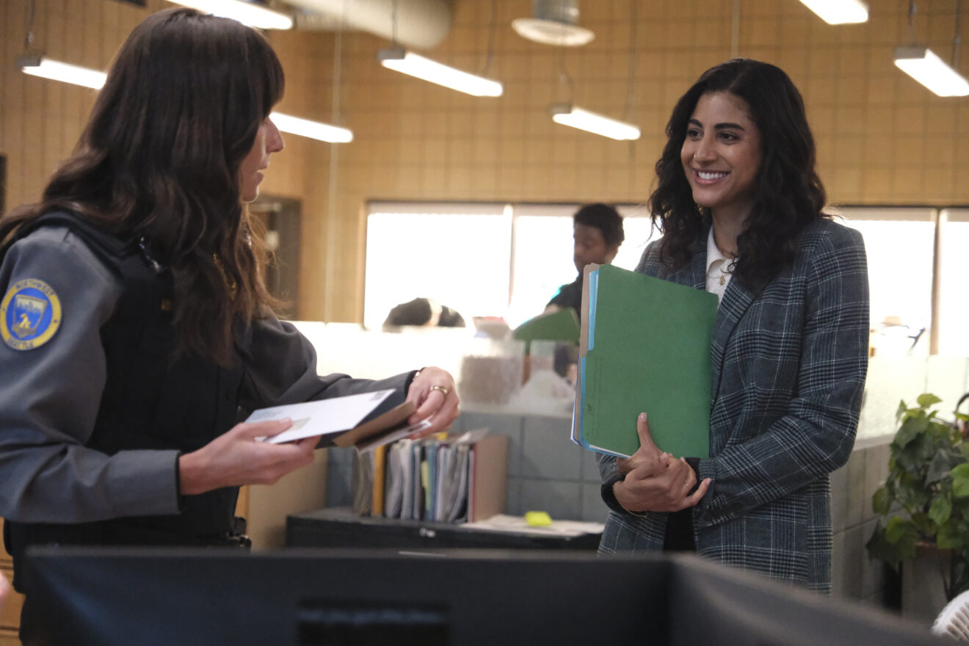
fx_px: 2019
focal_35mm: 75
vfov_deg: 18.2
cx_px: 484
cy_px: 323
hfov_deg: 27.0
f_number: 2.8
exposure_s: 1/200
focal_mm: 50
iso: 12800
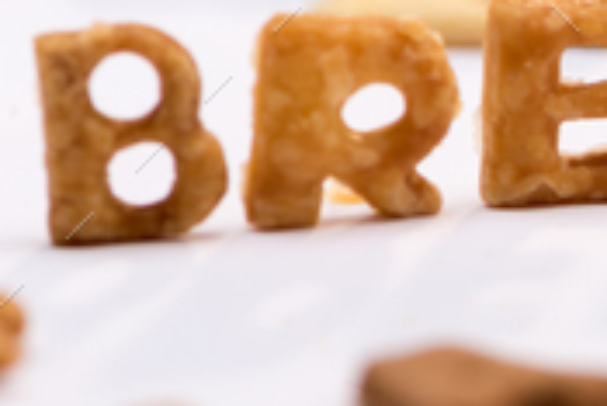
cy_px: 42
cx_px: 930
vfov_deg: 3.9
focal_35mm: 353
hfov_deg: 5.8
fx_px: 5957
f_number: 9
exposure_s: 1/160
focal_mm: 105
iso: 64
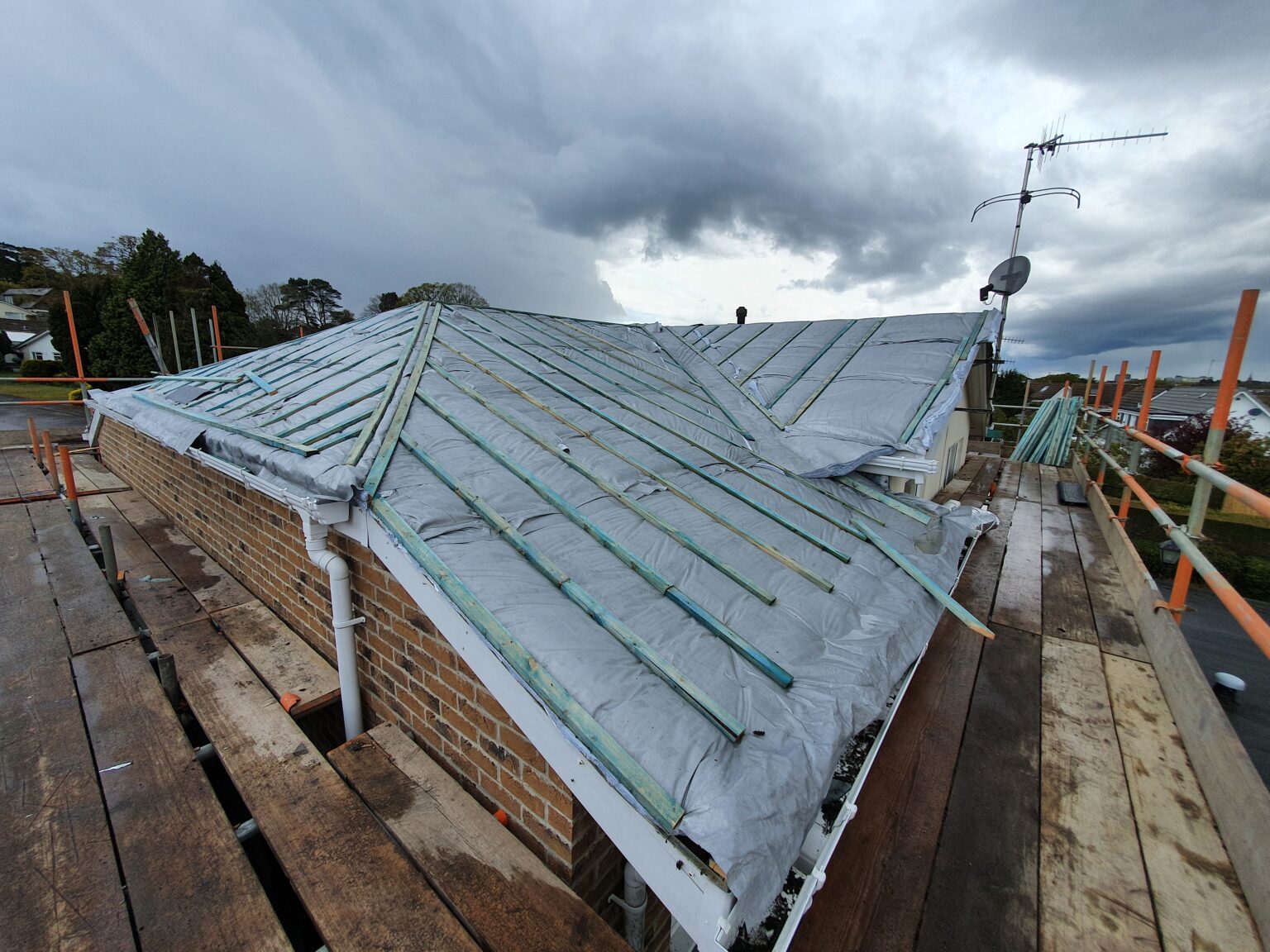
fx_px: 477
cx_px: 635
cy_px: 476
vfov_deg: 89.9
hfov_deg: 106.2
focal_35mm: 13
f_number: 2.2
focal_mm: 1.8
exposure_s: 1/738
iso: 50
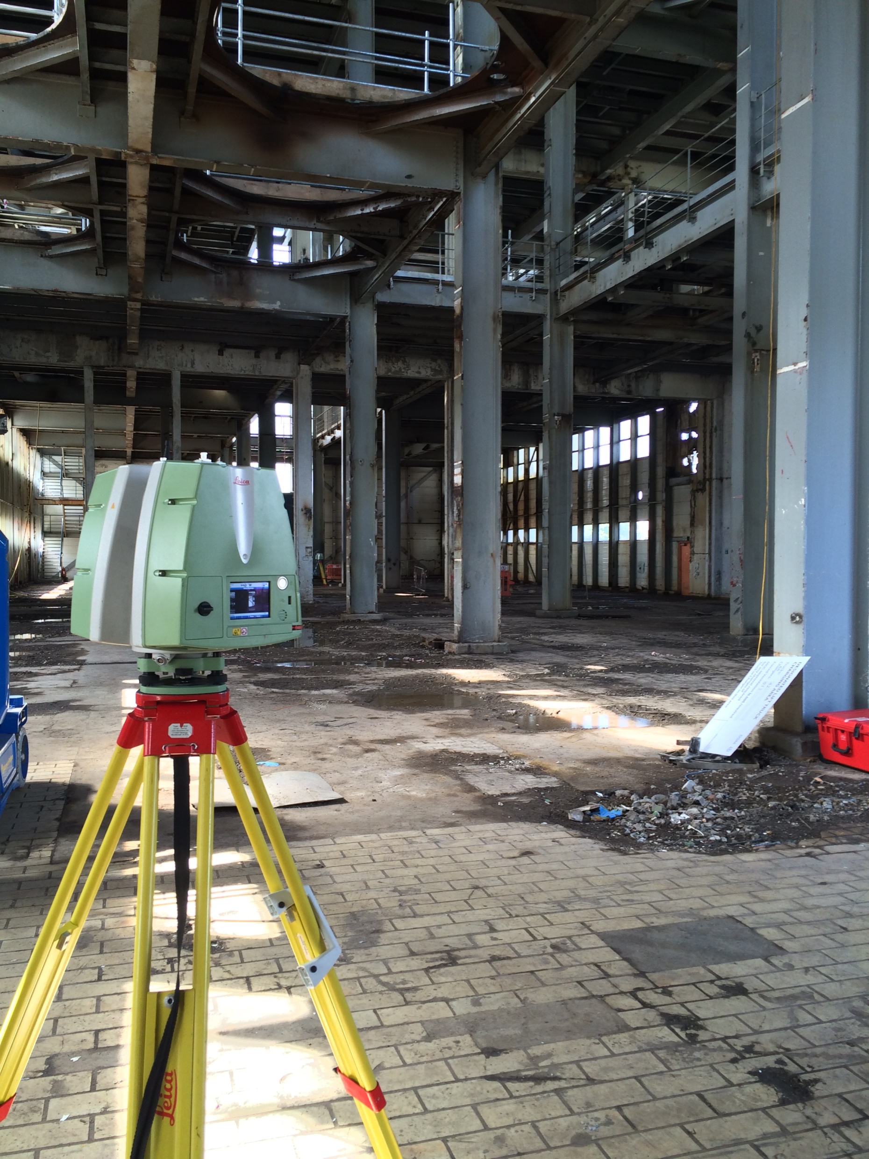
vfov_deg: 61.7
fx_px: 971
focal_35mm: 29
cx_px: 434
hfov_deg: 48.2
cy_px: 580
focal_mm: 4.15
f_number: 2.2
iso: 40
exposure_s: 1/50
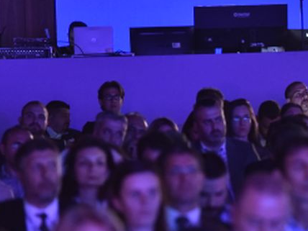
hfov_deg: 4.4
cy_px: 123
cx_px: 356
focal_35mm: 445
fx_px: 3959
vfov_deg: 3.3
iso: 2000
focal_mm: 165
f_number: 2.8
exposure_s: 1/60
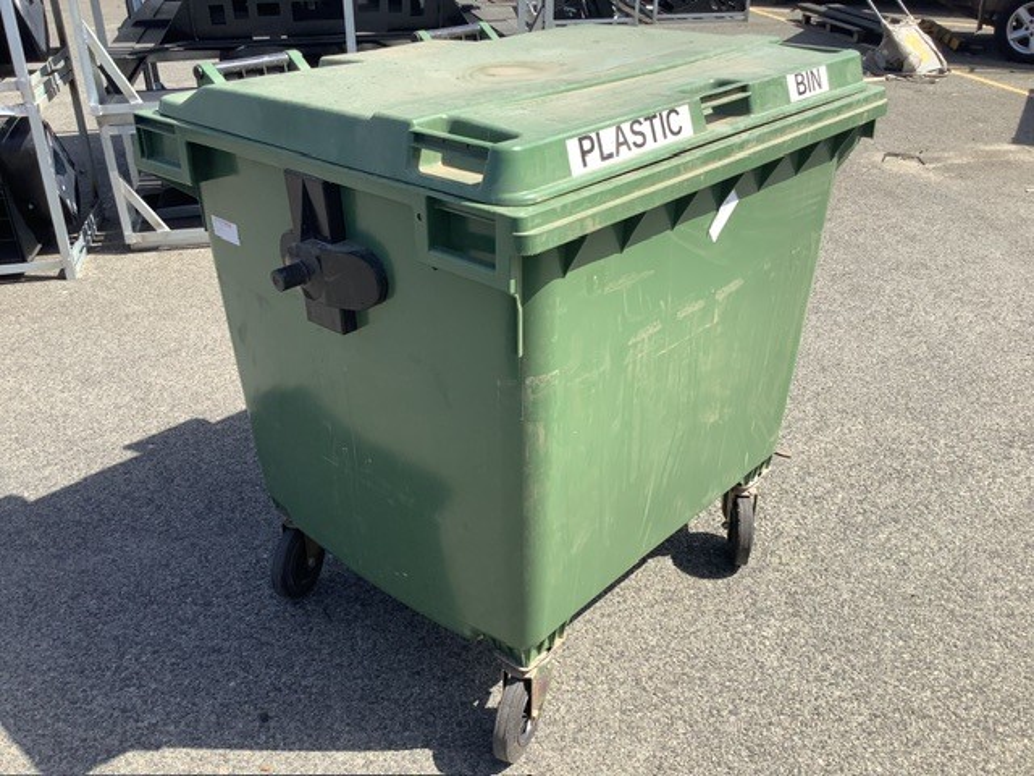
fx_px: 926
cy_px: 388
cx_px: 517
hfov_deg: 58.4
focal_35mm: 31
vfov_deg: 45.4
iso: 25
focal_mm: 3.3
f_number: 2.4
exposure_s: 1/791
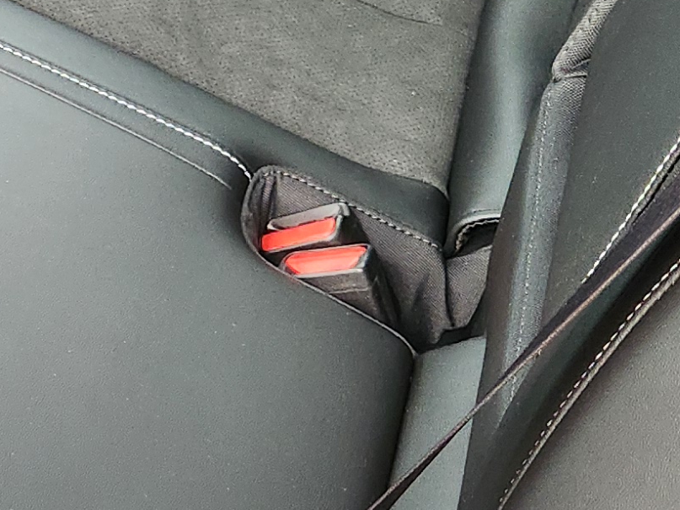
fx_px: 2239
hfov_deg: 15.5
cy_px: 214
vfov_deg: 13.0
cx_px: -423
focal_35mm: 114
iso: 200
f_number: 1.8
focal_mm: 5.4
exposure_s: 1/180
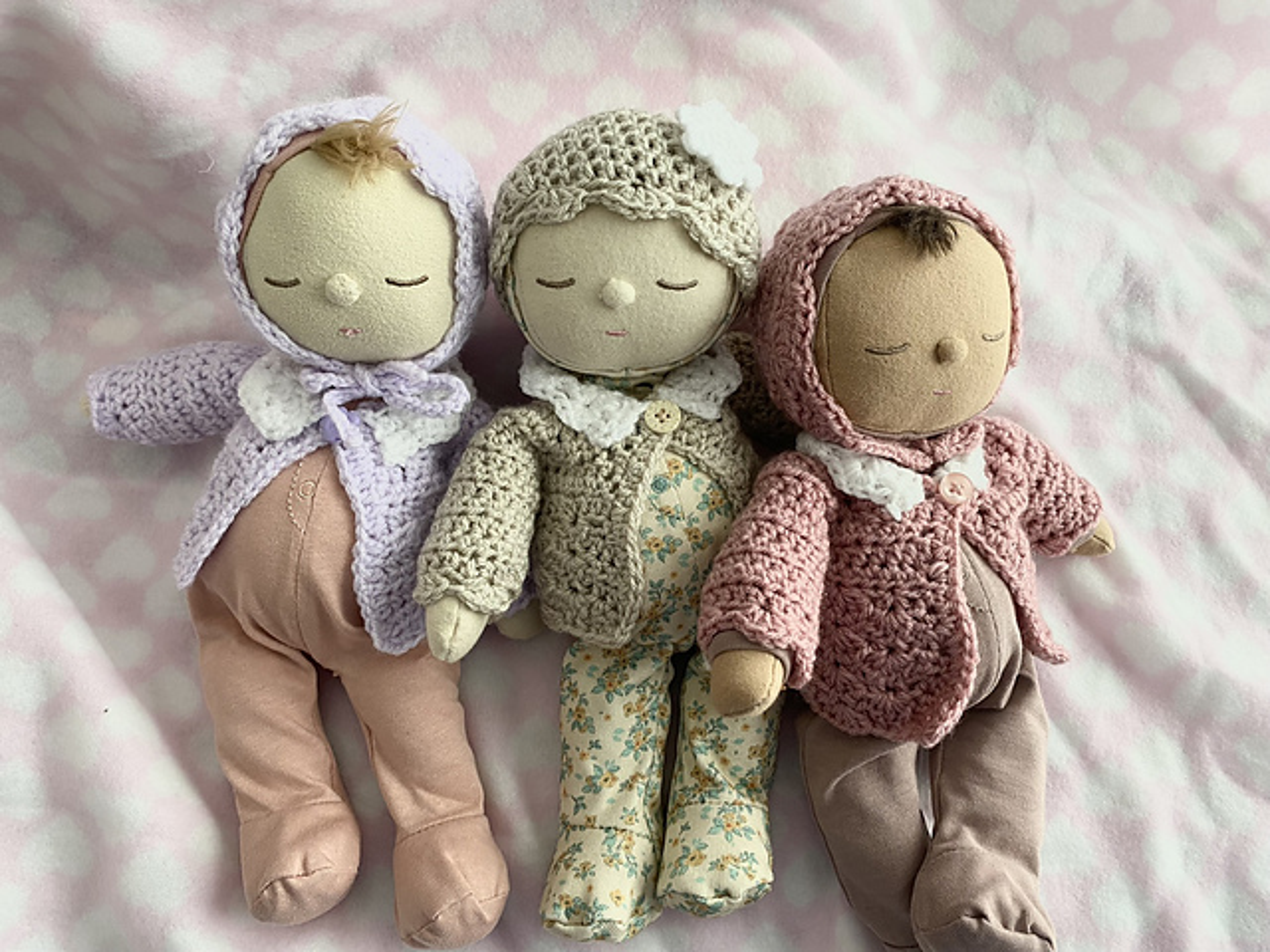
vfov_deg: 53.1
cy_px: 476
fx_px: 954
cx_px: 635
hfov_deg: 67.3
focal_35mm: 26
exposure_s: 1/100
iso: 125
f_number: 1.8
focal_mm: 4.25
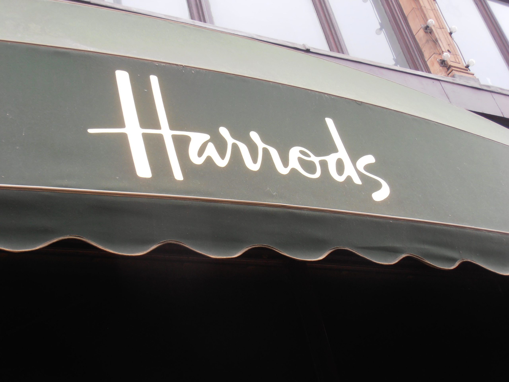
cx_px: 254
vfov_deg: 25.7
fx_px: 838
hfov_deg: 33.8
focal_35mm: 57
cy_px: 191
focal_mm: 10.04
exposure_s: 1/50
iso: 100
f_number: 4.5
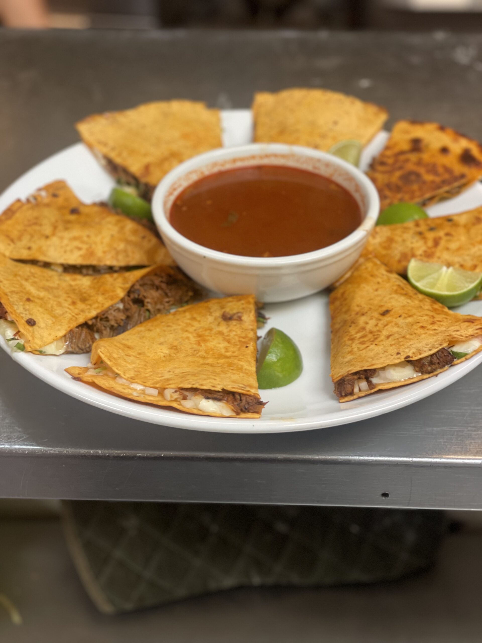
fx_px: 965
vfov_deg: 36.8
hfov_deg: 28.0
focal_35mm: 52
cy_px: 322
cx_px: 241
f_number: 2
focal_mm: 6
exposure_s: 1/40
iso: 125
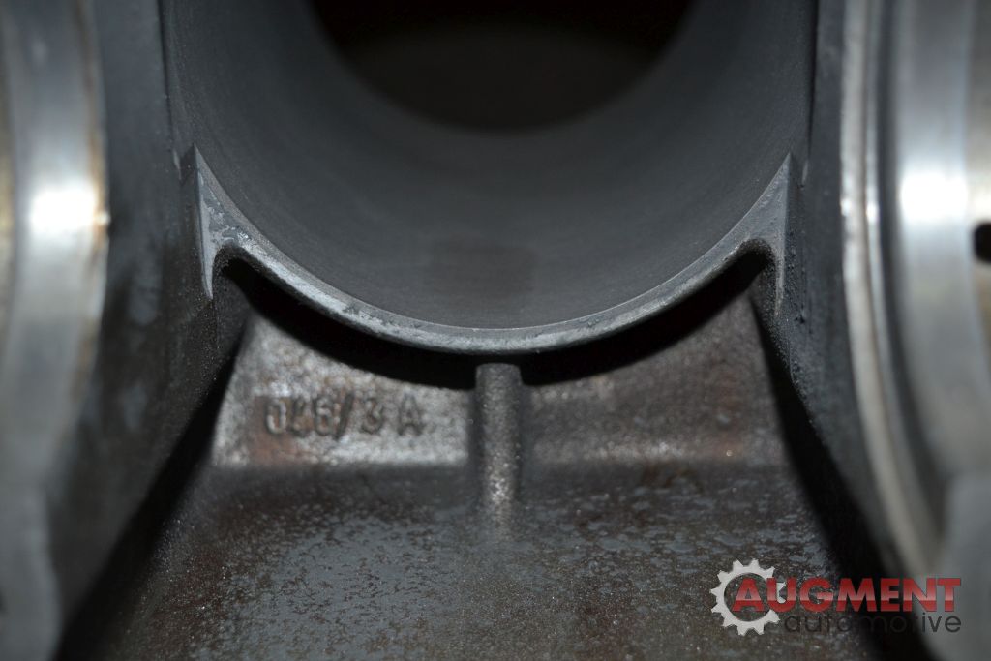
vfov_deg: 23.8
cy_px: 330
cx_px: 496
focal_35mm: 57
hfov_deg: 35.0
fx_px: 1569
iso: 450
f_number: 4.8
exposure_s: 1/60
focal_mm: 38
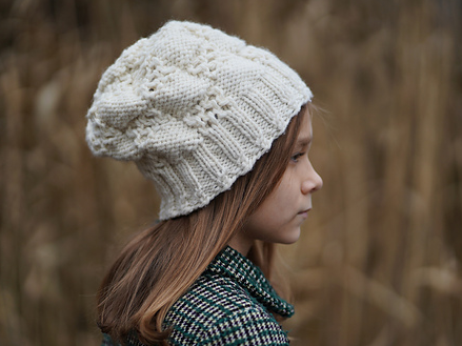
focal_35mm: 93
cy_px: 172
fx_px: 1241
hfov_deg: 21.1
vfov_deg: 15.9
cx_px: 233
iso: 200
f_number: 1.8
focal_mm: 85
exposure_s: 1/2000
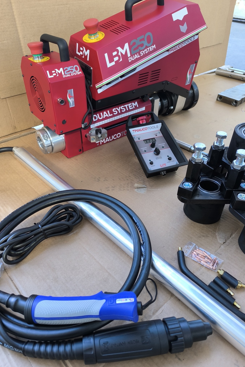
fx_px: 245
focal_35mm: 24
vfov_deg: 73.7
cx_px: 110
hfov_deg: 53.0
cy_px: 183
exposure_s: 1/100
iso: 320
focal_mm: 6.14
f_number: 1.65
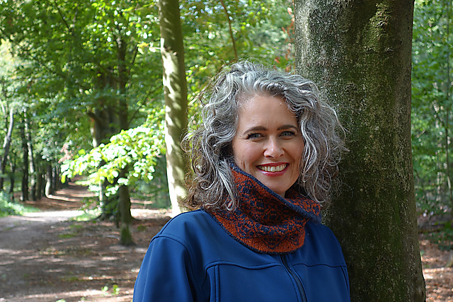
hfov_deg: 37.5
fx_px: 667
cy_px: 151
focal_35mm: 53
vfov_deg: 25.5
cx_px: 226
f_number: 3.5
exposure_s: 1/80
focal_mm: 19.53
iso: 125
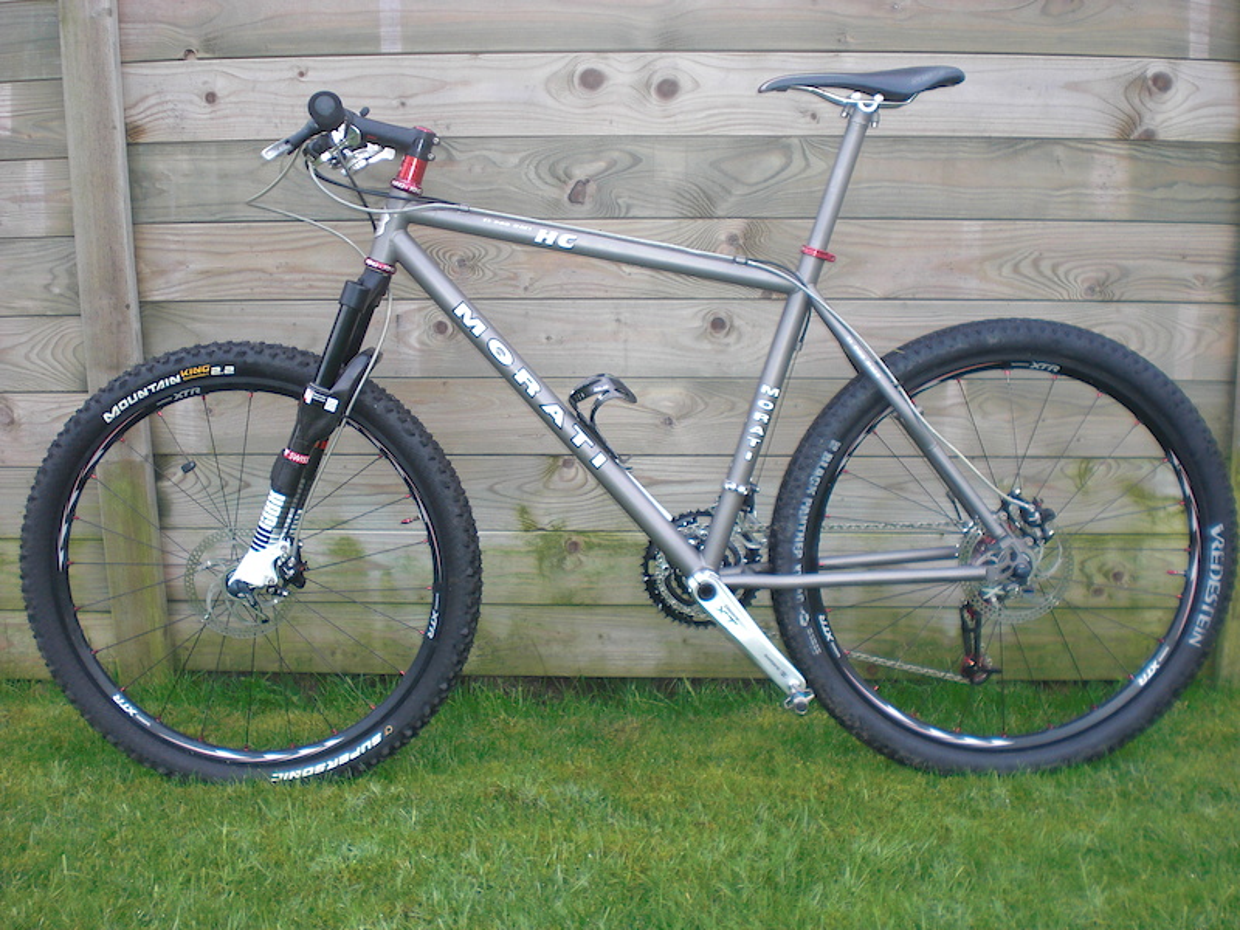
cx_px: 620
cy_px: 465
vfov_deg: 37.7
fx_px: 1361
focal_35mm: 38
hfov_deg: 49.0
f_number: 3.1
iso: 100
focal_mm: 6.3
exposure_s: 1/80
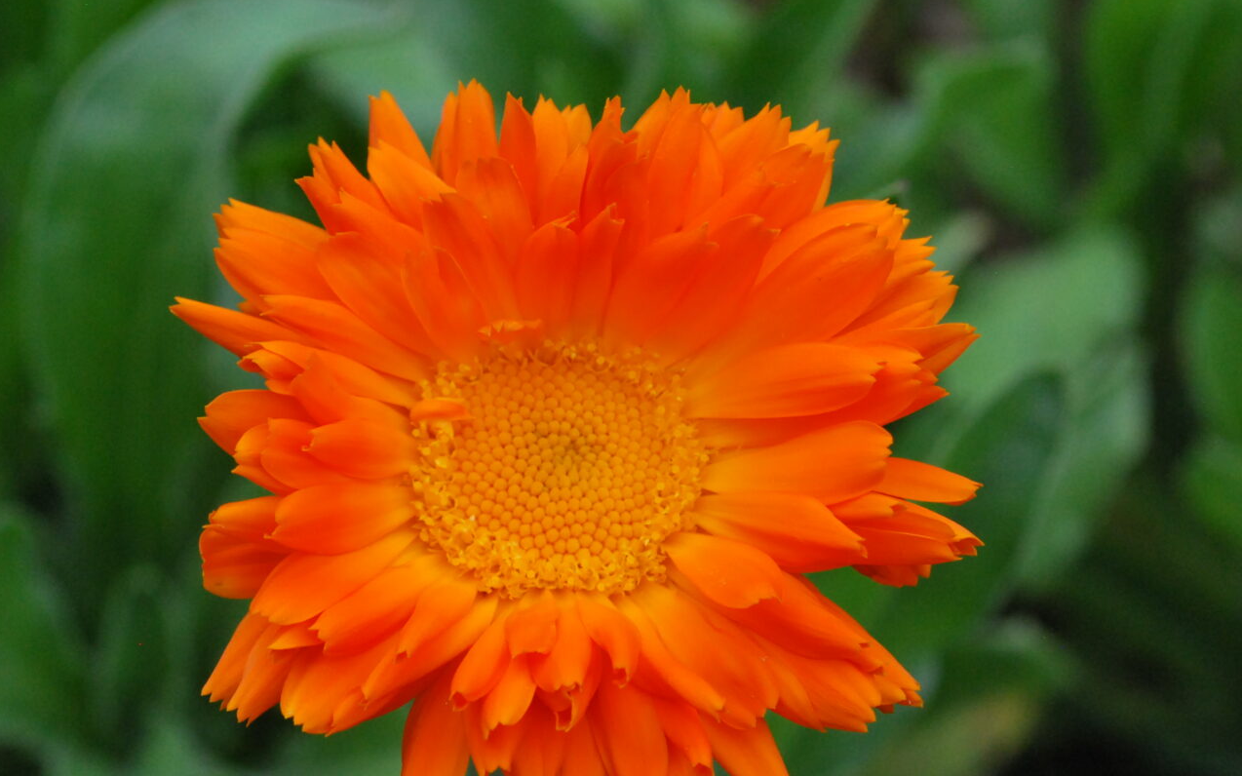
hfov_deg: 20.5
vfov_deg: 12.9
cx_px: 540
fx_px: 3439
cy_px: 452
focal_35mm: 102
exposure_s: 1/500
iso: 800
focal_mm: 55
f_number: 13
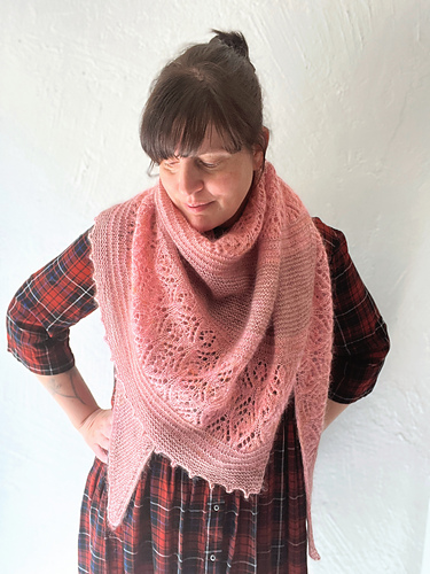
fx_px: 497
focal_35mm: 30
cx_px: 215
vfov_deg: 60.0
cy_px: 287
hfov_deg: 46.8
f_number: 2.2
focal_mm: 2.71
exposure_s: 1/121
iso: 80
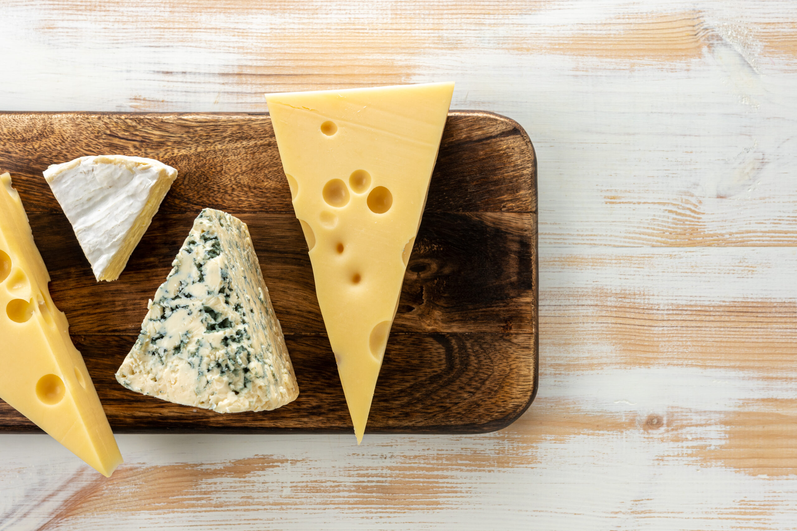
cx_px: 398
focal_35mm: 48
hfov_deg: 41.1
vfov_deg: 28.1
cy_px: 266
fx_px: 1063
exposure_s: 1/250
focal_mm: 32
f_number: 9
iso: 100
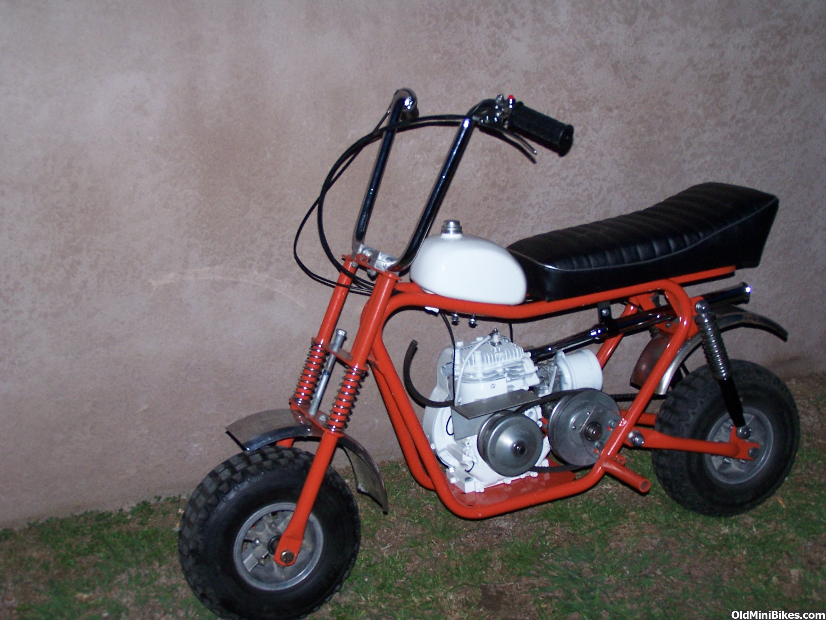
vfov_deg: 26.1
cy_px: 310
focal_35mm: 56
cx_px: 413
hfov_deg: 34.3
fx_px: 1336
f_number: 3.1
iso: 140
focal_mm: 9.3
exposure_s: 1/60
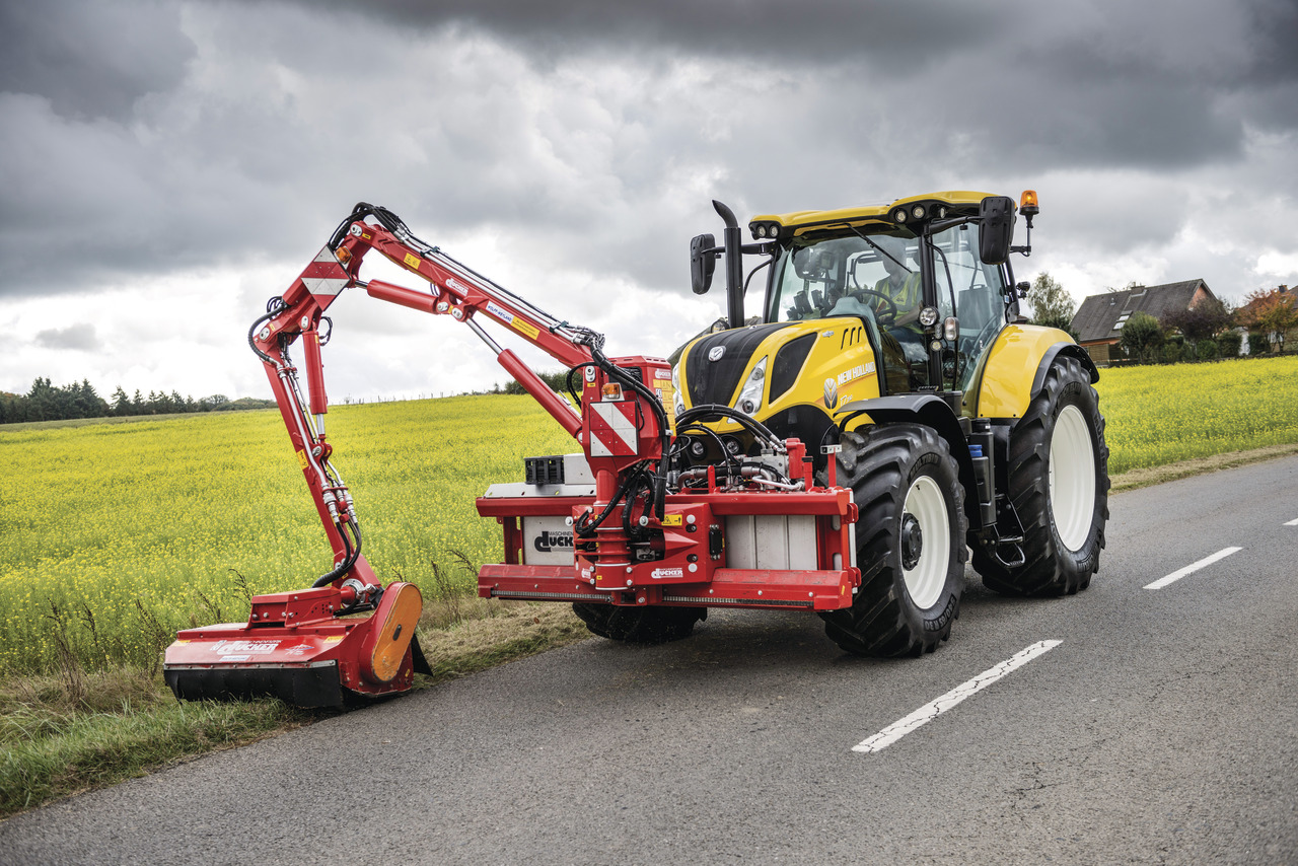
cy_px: 433
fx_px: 1370
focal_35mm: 38
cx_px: 649
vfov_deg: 35.1
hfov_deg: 50.7
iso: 320
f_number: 4.5
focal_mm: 38
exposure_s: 1/500
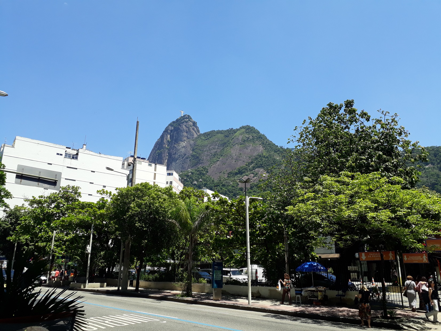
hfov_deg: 65.3
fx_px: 344
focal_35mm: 27
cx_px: 220
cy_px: 166
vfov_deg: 51.4
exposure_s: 1/935
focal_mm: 3.6
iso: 40
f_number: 1.9
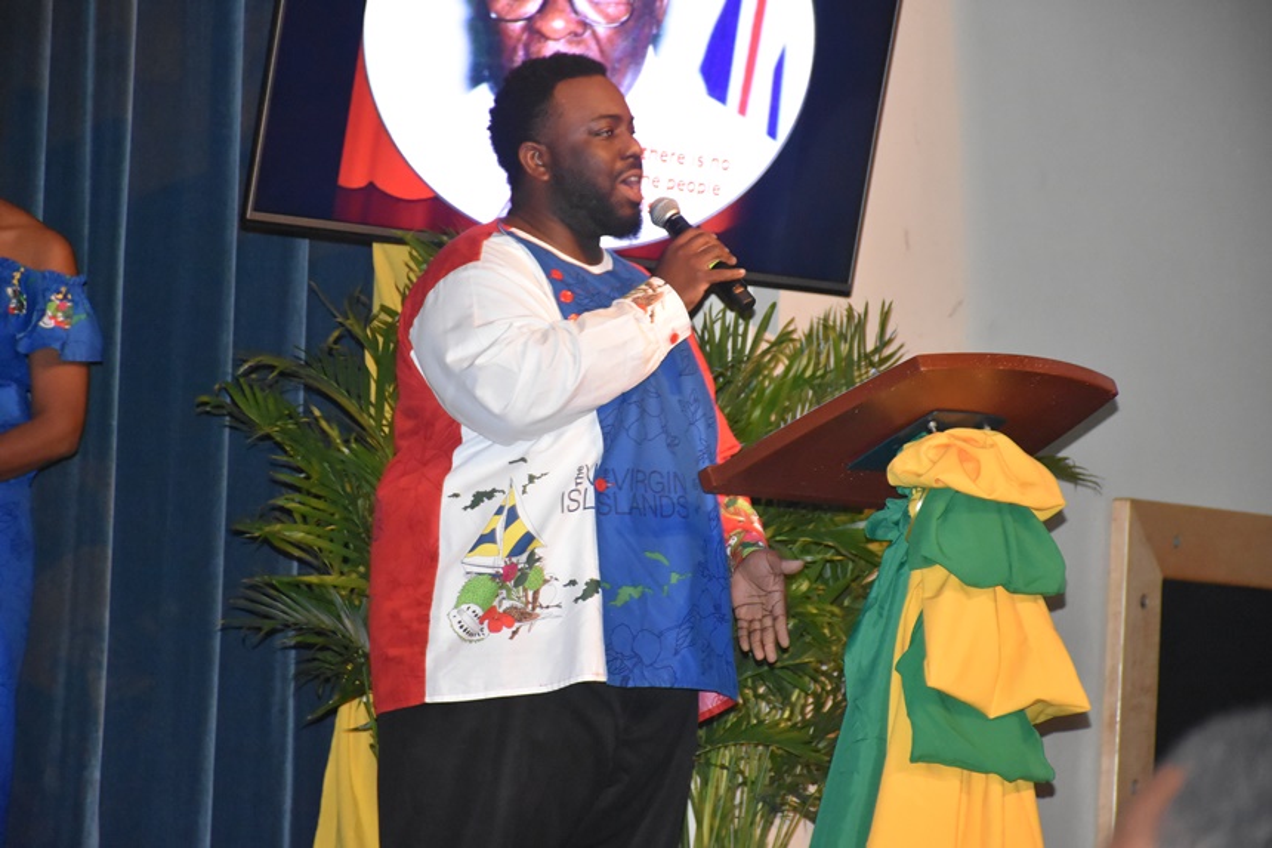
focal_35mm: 168
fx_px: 5934
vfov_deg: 8.2
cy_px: 424
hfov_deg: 12.2
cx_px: 636
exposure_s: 1/60
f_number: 5.6
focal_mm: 112
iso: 5600
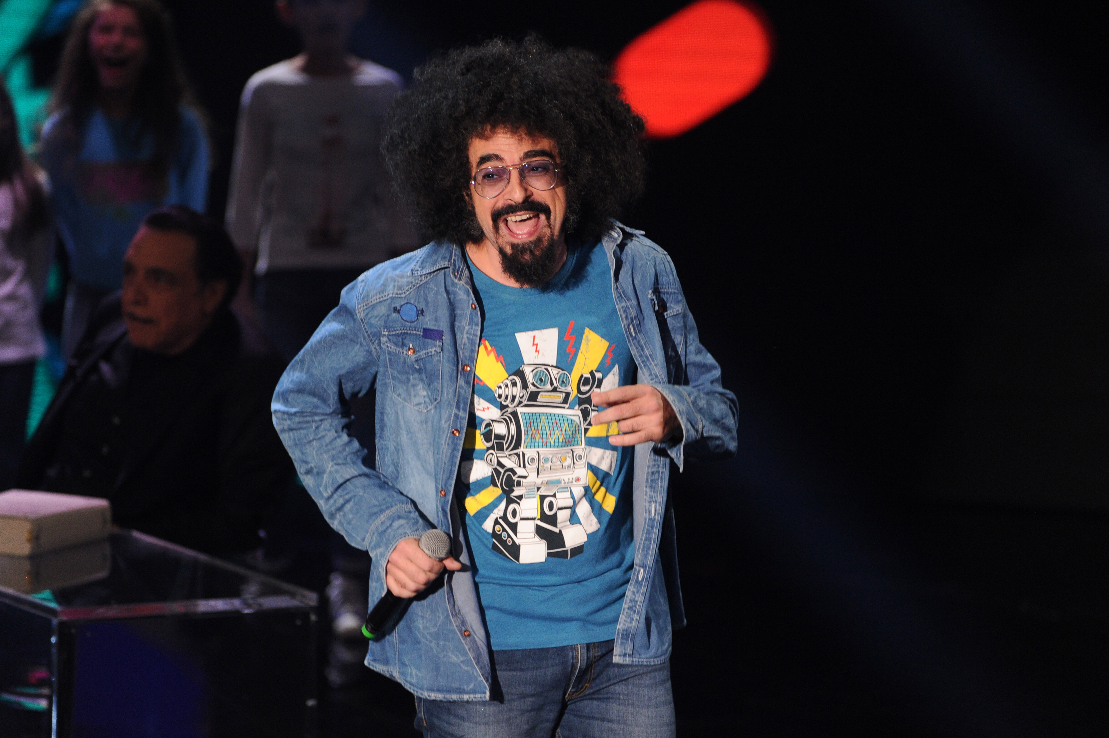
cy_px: 369
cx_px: 554
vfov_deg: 5.1
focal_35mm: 270
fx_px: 8312
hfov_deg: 7.6
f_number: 4
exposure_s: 1/250
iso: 2500
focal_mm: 270
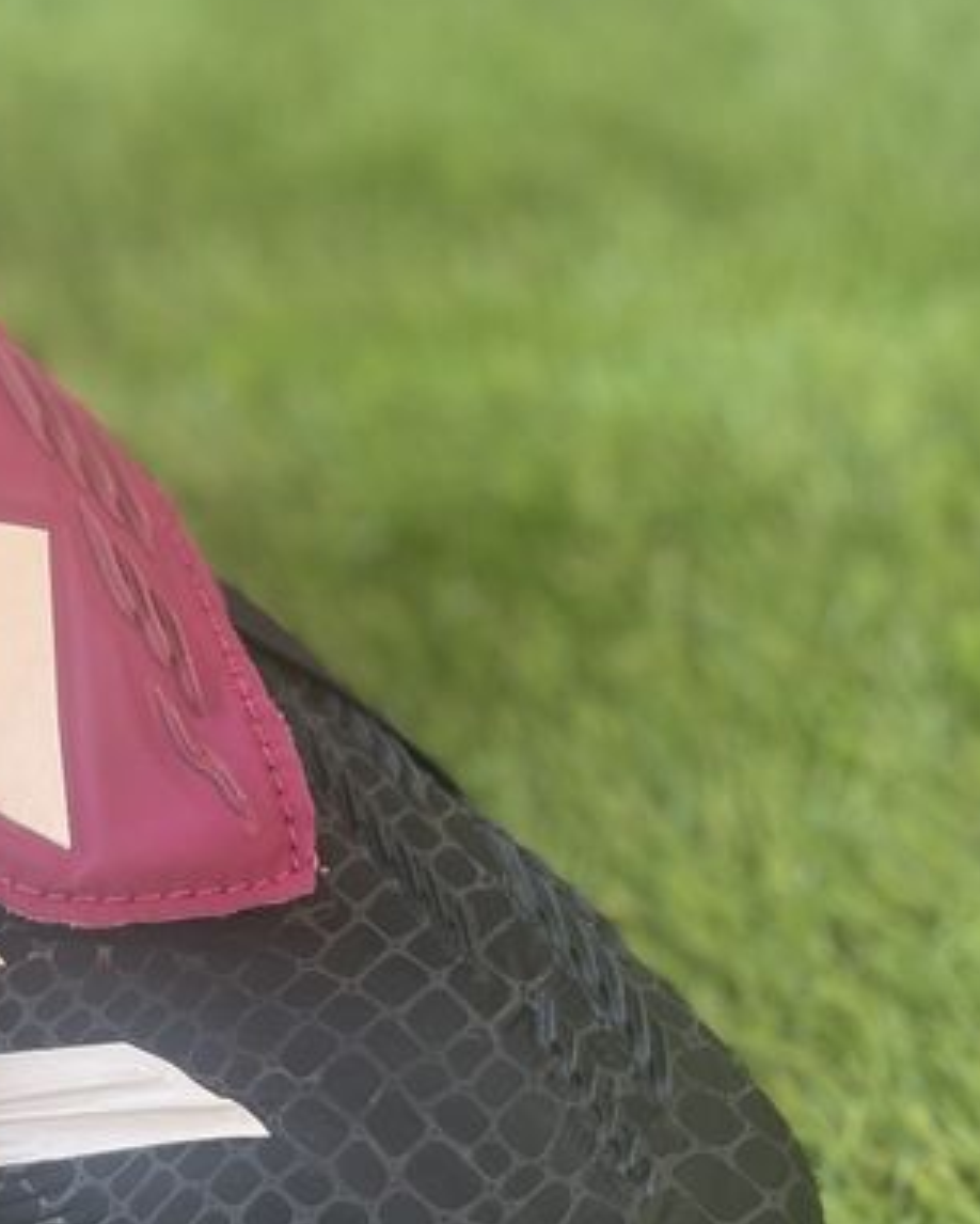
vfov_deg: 27.7
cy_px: 820
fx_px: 2463
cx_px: -352
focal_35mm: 68
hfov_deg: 20.3
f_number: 1.6
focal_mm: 4.2
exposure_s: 1/121
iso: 50
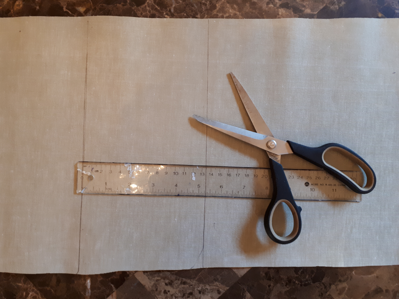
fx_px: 311
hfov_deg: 65.3
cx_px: 200
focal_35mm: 27
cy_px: 150
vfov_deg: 51.4
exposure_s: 1/17
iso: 200
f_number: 1.9
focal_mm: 3.6
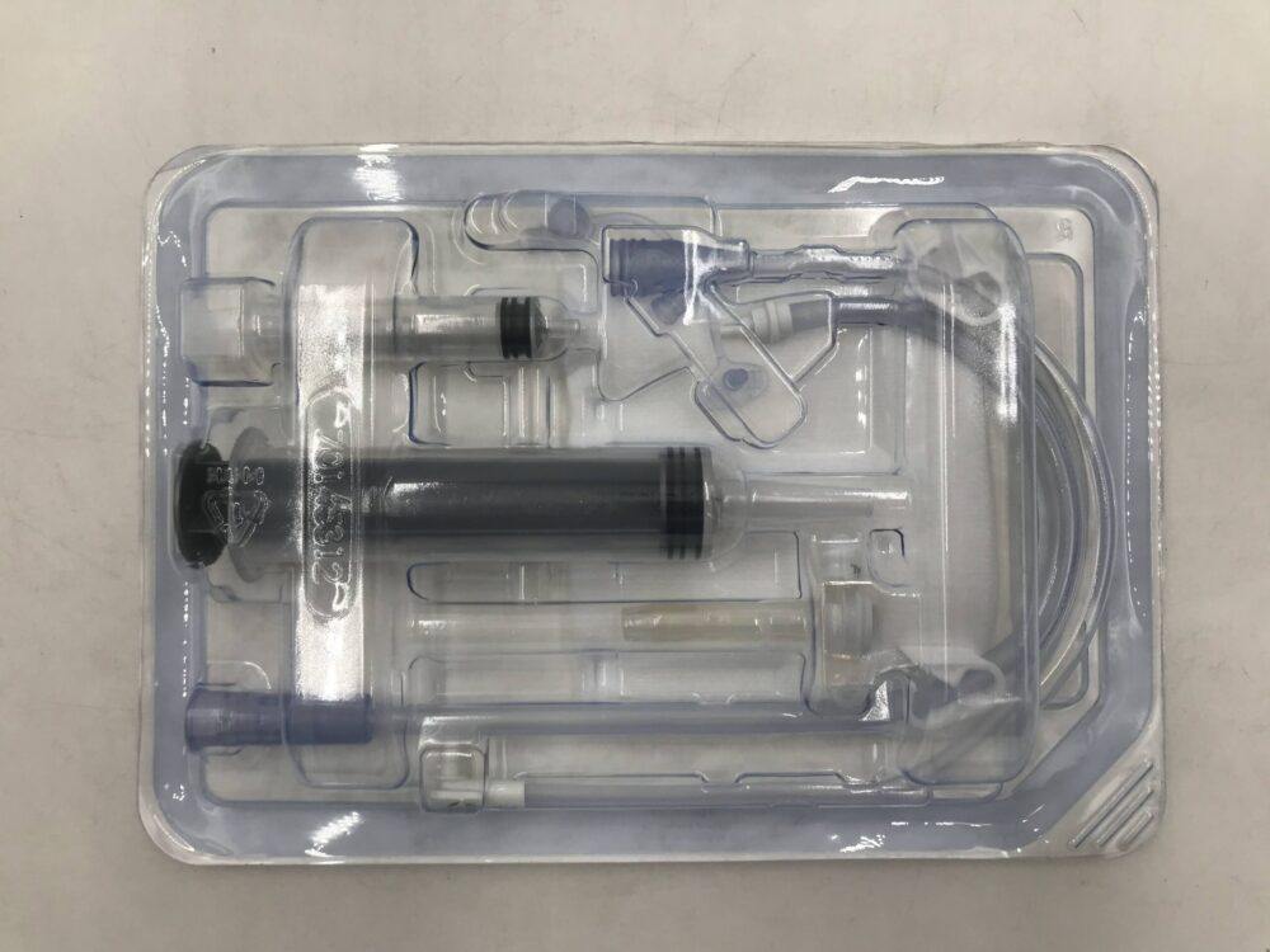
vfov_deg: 49.7
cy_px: 476
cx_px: 635
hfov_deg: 63.4
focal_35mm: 28
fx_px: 1027
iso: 20
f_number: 1.8
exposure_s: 1/219
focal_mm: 3.99
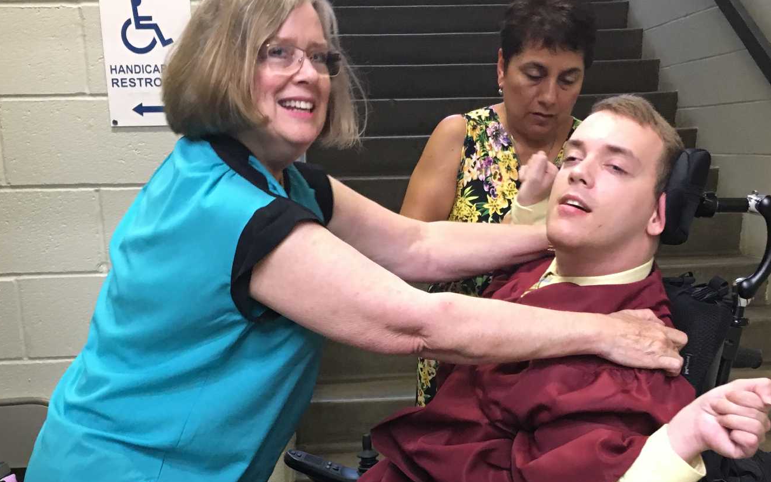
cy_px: 376
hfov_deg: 41.8
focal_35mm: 48
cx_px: 417
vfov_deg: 26.4
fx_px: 1009
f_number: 2.2
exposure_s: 1/20
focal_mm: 4.15
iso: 200
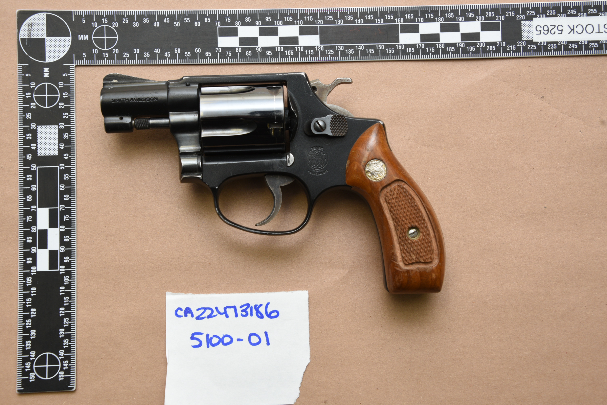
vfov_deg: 23.4
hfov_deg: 34.5
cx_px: 304
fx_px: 978
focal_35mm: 58
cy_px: 202
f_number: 8
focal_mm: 58
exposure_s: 1/60
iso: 400
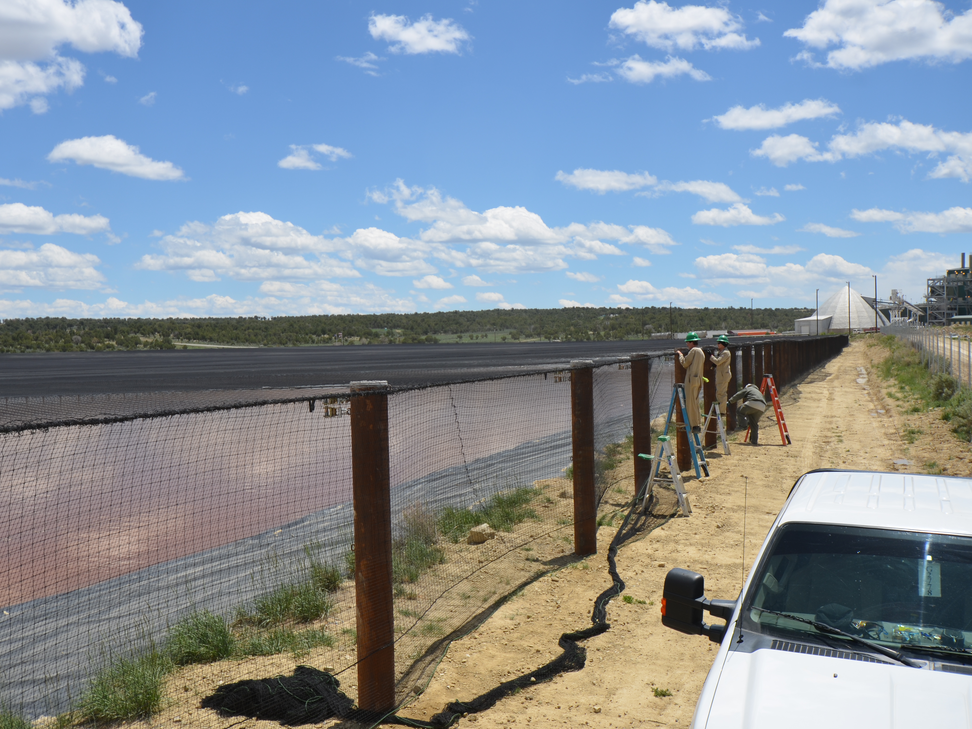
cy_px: 366
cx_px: 462
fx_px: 1123
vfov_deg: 36.0
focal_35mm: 40
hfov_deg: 46.8
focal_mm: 24
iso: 100
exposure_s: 1/250
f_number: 8
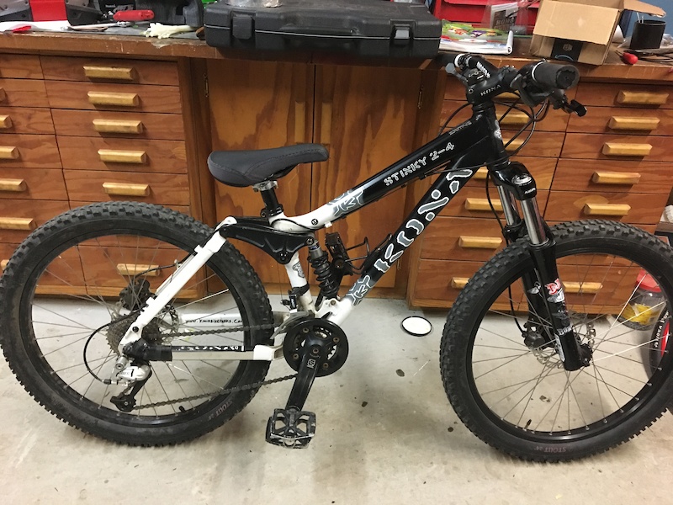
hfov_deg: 61.7
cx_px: 336
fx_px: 564
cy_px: 252
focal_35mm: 29
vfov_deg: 48.2
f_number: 2.2
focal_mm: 4.15
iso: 250
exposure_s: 1/15
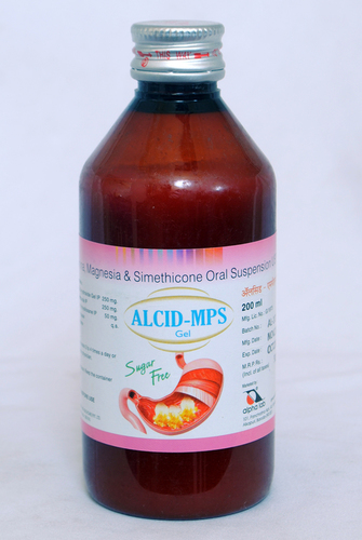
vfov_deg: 24.6
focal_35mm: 82
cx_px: 181
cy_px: 270
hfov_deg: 16.6
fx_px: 1240
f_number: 10
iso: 100
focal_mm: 55
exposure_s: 1/160
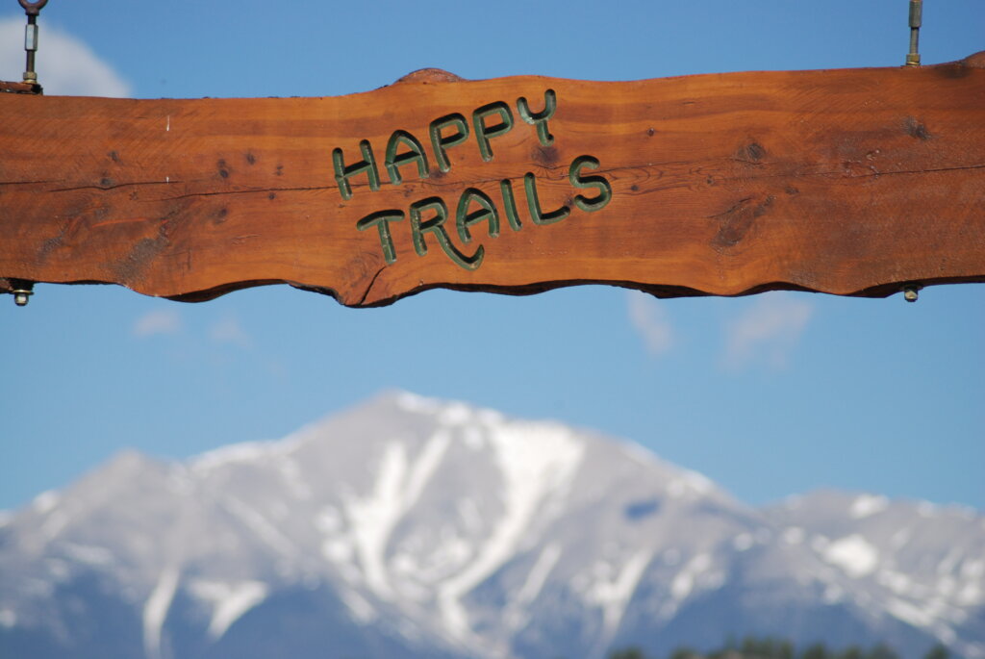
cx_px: 492
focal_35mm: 270
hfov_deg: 7.6
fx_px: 7395
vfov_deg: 5.1
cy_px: 330
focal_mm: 180
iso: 250
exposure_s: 1/500
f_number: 4.8
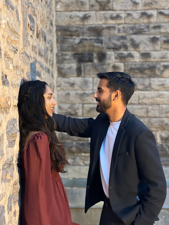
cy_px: 112
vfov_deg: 25.3
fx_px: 501
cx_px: 84
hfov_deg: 19.1
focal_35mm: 77
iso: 800
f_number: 2.8
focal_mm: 9
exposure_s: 1/15
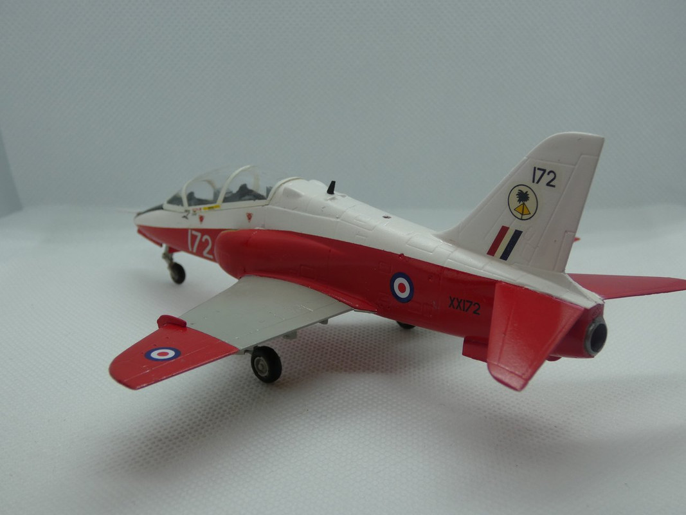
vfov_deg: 31.5
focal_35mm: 46
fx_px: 911
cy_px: 258
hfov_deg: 41.2
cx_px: 343
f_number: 3.8
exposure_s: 1/160
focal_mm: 8.2
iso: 80
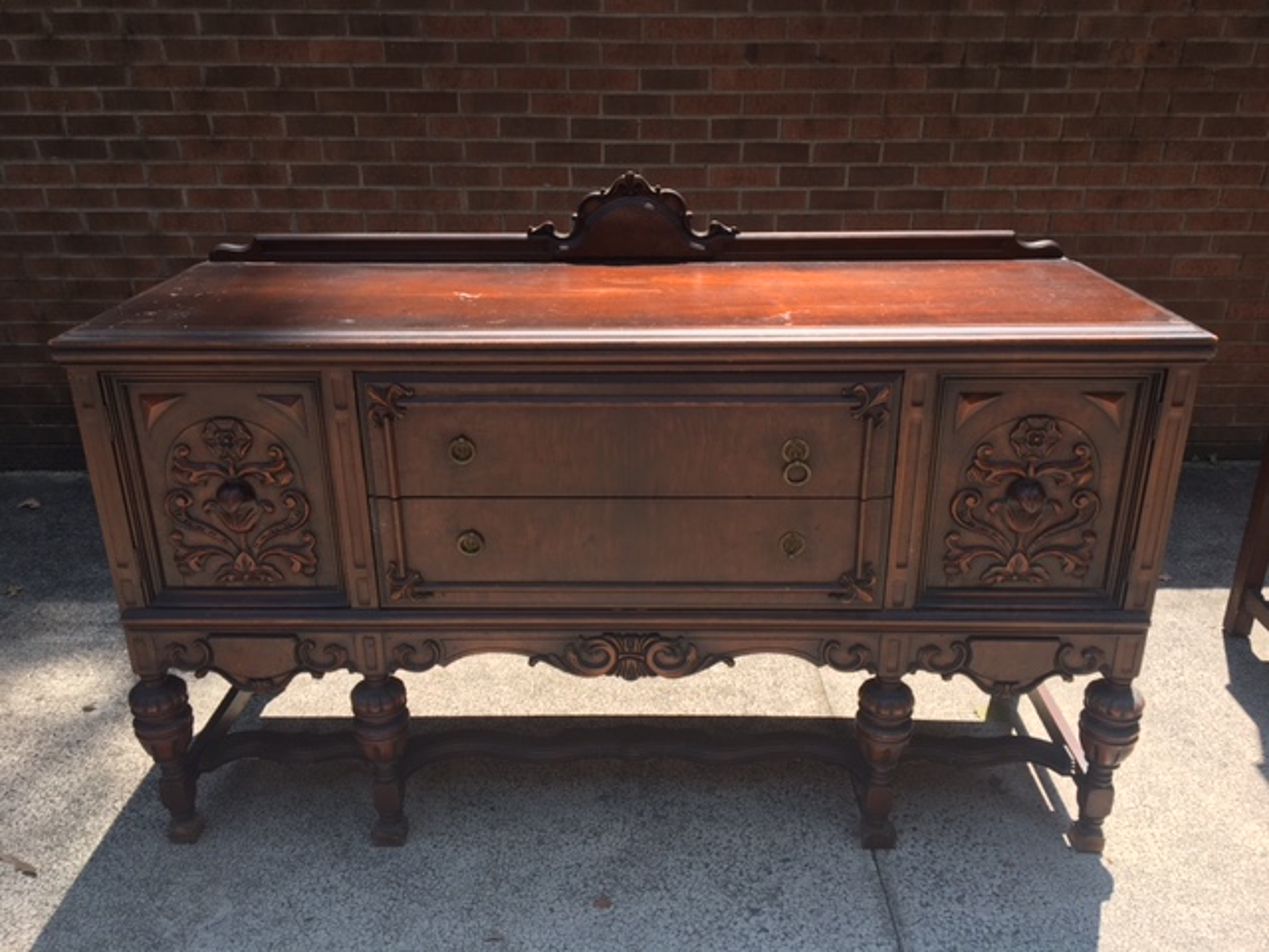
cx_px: 634
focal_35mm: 29
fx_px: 1063
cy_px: 476
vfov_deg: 48.2
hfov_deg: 61.7
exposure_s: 1/475
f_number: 2.2
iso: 25
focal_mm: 4.15
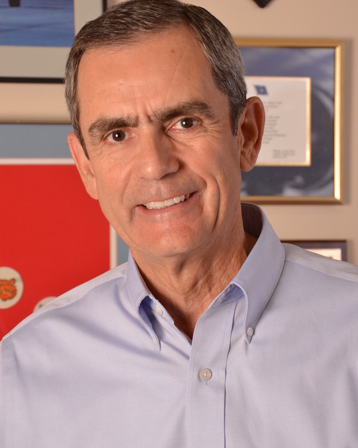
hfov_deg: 8.1
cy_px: 195
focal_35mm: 191
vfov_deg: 10.1
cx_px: 179
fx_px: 2530
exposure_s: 1/125
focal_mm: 112
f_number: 8
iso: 400
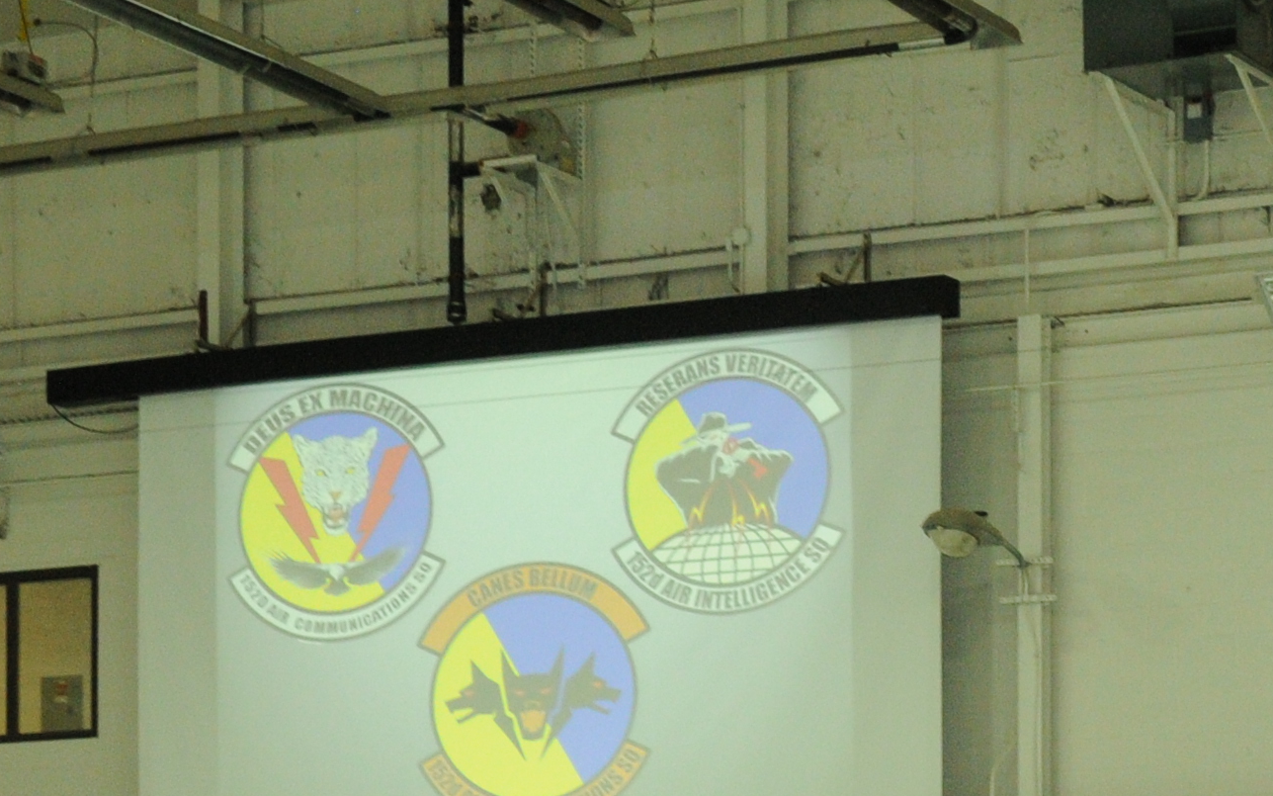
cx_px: 843
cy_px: 1252
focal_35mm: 122
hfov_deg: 17.1
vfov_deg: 10.3
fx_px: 4233
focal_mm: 24
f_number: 4
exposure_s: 1/60
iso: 1000
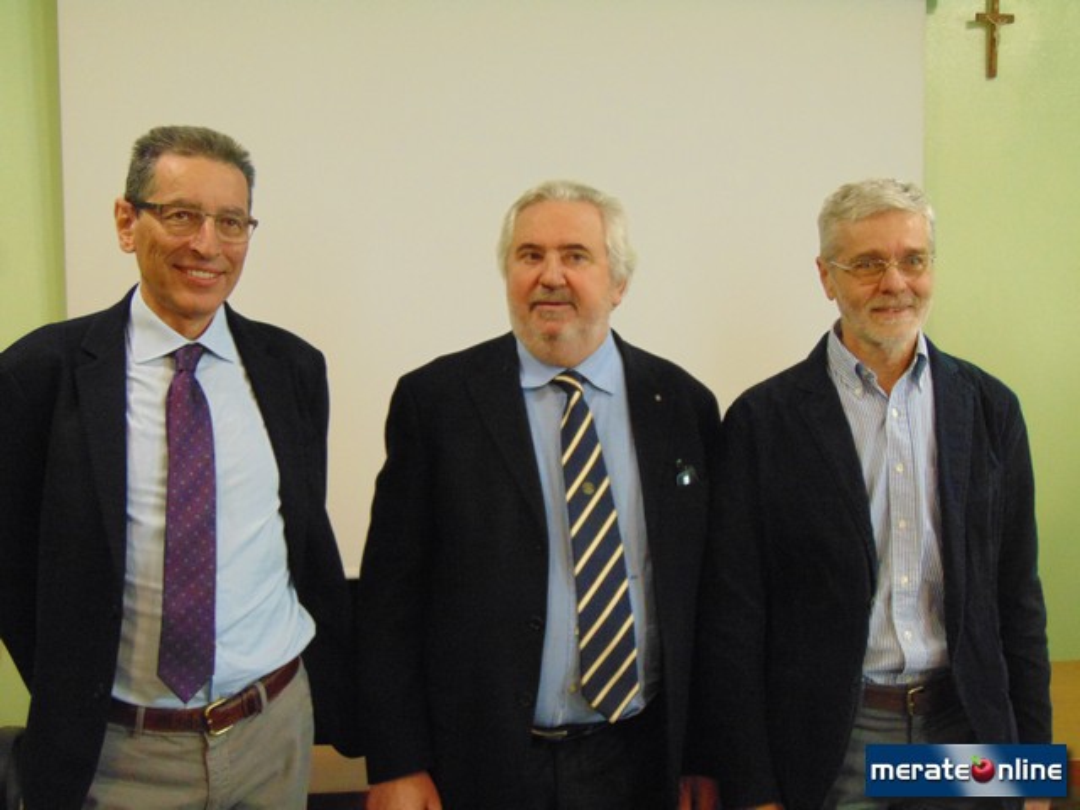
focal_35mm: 42
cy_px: 405
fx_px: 1310
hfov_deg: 44.8
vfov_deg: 34.3
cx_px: 540
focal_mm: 7.6
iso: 500
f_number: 3.3
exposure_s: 1/20
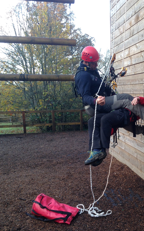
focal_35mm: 42
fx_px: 264
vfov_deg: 47.1
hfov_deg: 30.3
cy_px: 129
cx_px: 98
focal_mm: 4.12
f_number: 2.4
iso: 50
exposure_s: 1/60
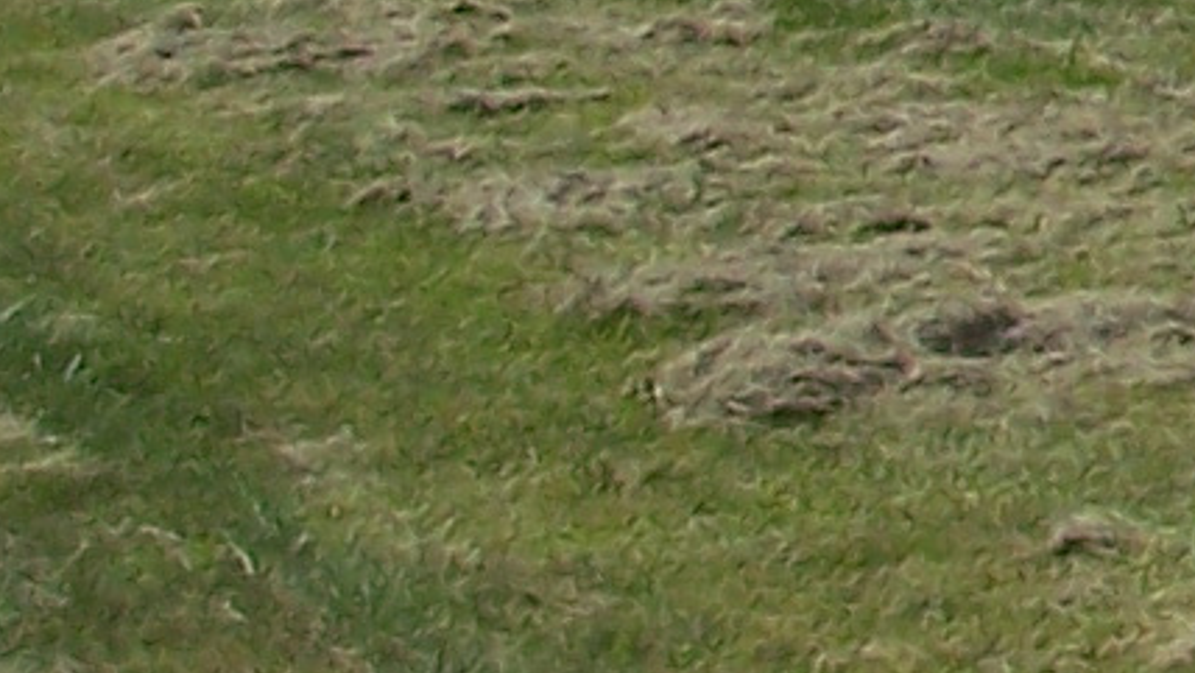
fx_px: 9825
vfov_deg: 3.8
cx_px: 3716
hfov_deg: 6.3
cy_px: -1338
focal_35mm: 310
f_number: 5.6
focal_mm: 7.1
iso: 80
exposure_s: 1/640
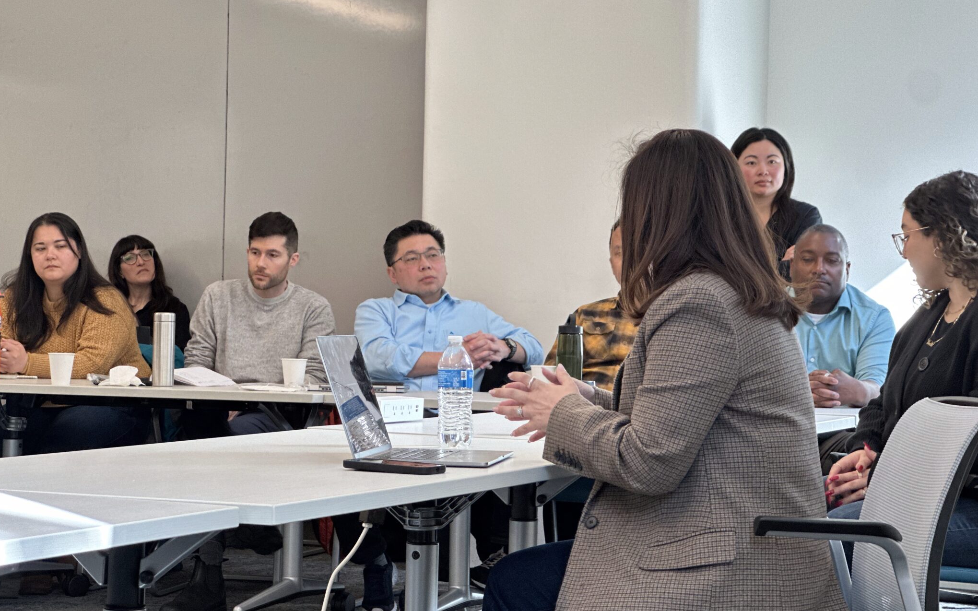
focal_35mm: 82
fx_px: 2185
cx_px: 487
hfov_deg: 25.2
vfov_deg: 15.9
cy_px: 328
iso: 200
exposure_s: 1/90
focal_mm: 9
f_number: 2.8
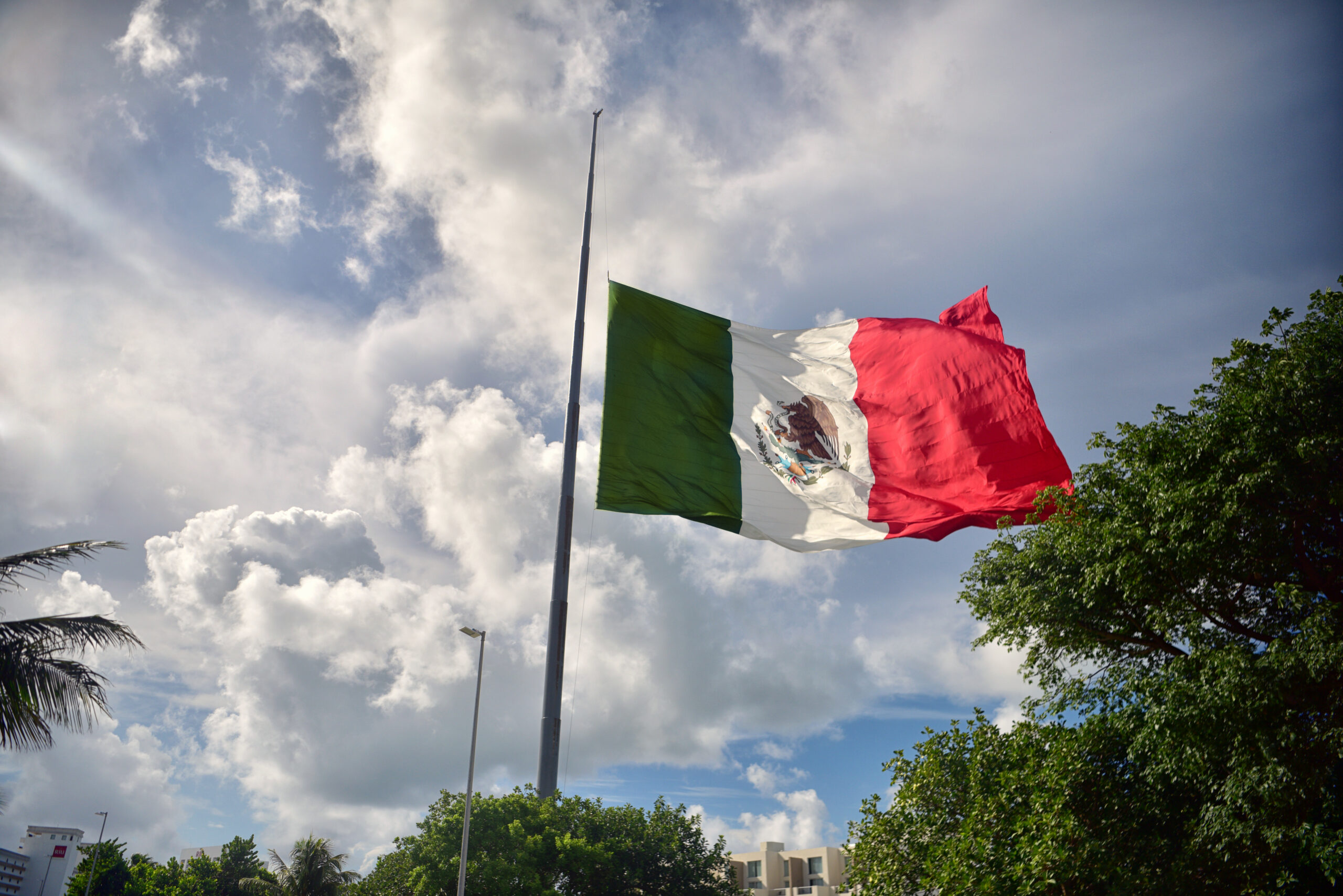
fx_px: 896
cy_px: 448
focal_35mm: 24
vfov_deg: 53.2
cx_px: 672
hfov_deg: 73.7
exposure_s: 1/8000
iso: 100
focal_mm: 24
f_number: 2.8
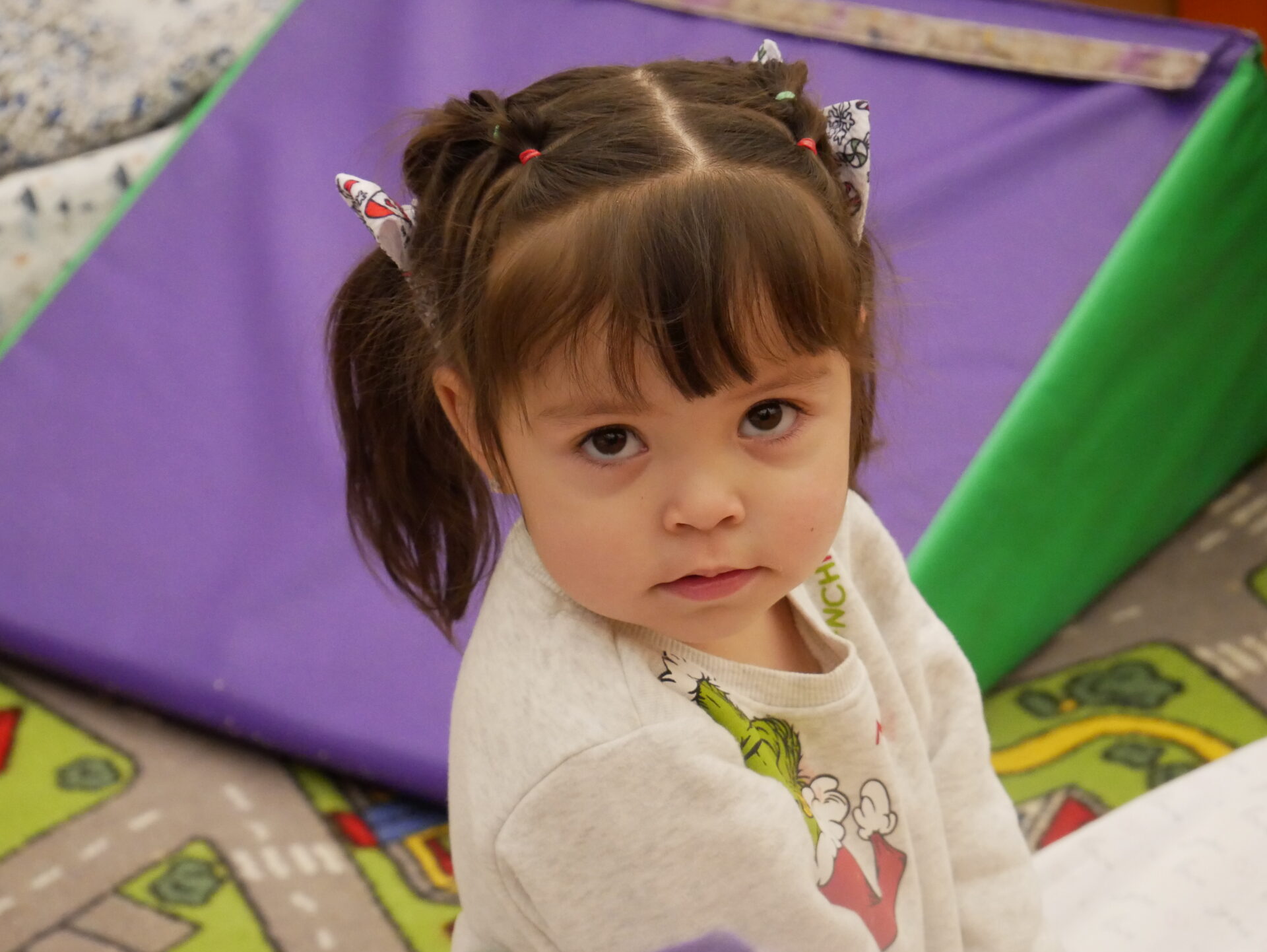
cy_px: 492
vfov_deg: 11.6
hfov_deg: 15.4
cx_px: 644
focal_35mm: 128
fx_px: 4687
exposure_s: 1/100
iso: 3200
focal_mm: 60
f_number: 5.6
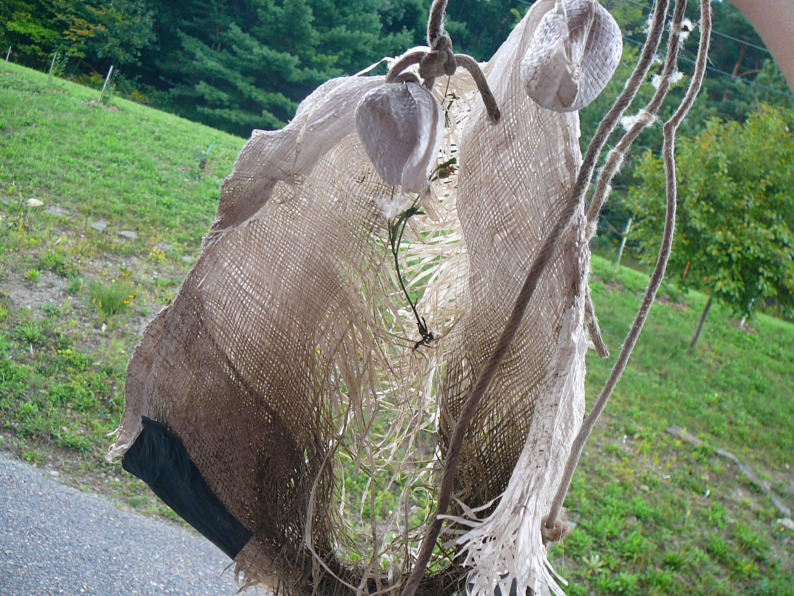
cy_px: 298
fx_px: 803
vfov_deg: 40.7
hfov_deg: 52.6
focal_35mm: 35
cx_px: 397
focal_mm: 5.2
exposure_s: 1/50
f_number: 2.8
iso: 80
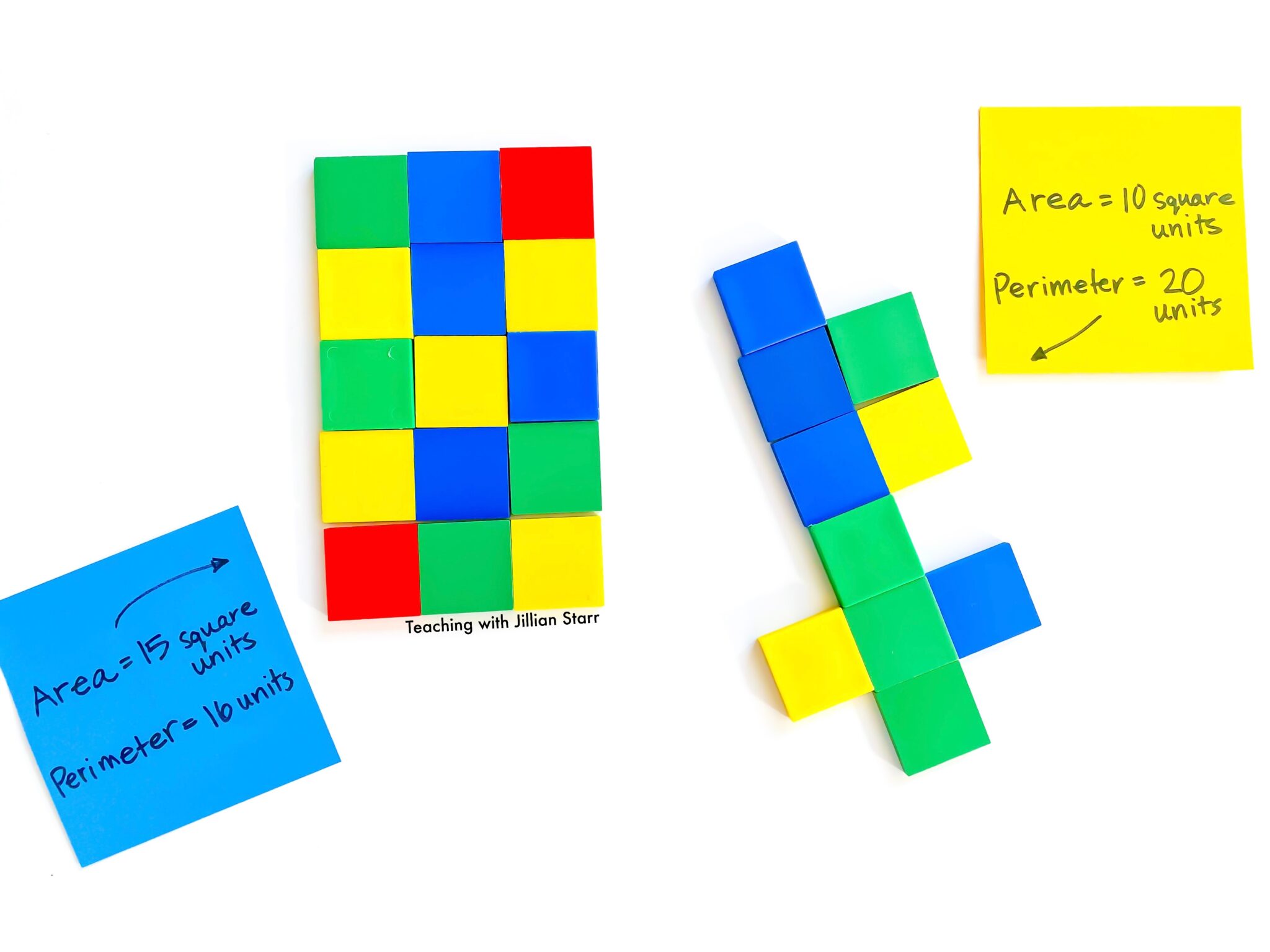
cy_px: 476
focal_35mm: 26
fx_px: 954
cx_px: 635
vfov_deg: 53.1
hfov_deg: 67.3
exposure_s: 1/120
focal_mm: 4.25
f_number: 1.8
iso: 125
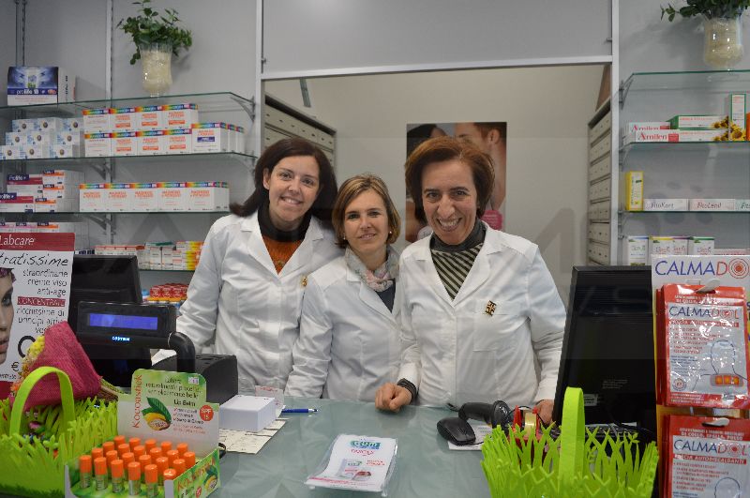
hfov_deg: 67.5
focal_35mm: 27
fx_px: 562
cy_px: 249
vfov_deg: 47.8
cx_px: 375
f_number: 5.6
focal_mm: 18
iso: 400
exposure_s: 1/125
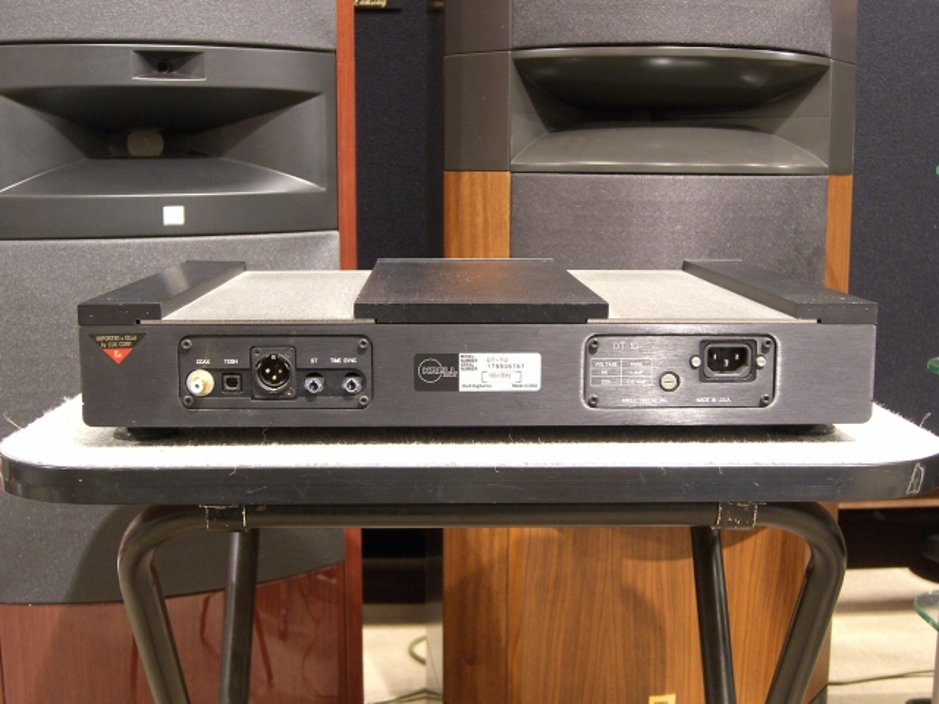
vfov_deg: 31.5
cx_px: 470
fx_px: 1248
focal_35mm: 46
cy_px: 352
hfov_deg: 41.2
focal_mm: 9.5
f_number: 3.1
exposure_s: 1/3.33
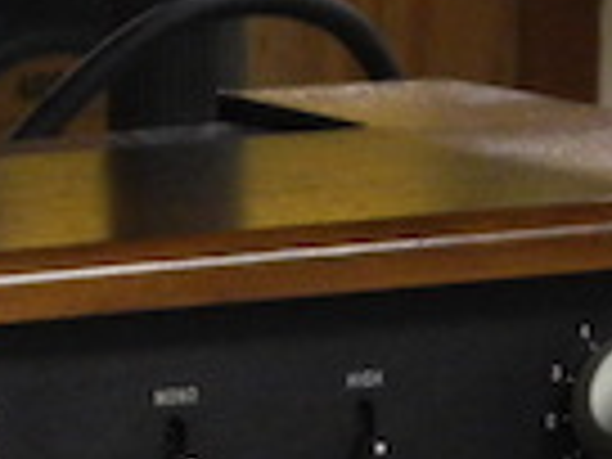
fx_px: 10608
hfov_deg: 3.3
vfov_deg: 2.5
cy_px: 1260
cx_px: -135
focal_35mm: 600
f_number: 4
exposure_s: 1/16
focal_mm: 18.1
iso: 400
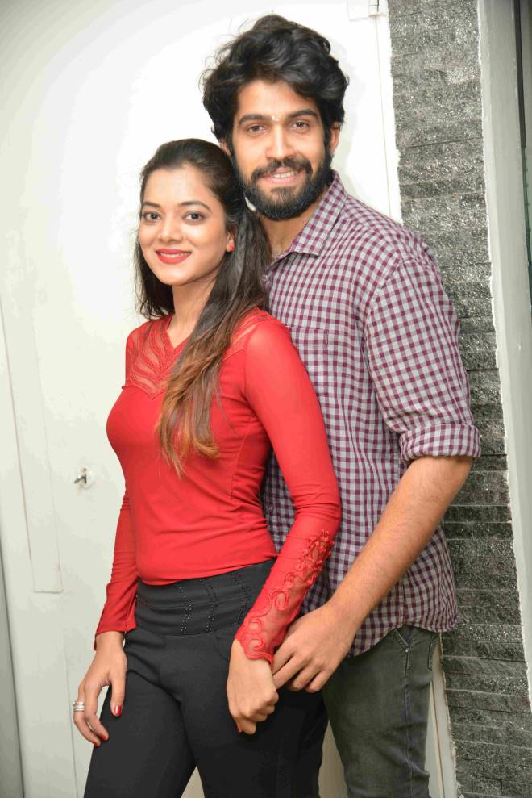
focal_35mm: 62
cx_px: 266
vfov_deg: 32.4
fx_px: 1373
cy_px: 399
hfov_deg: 21.9
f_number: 4
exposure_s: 1/125
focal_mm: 62
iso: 640
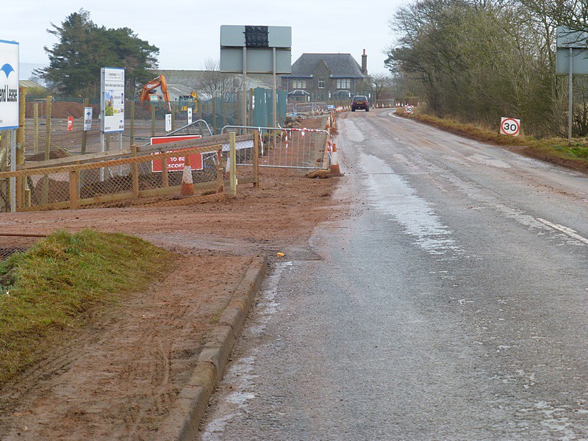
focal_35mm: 115
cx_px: 294
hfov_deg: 17.1
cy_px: 220
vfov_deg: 12.9
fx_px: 1953
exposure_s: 1/80
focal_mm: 20.6
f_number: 5.3
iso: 125
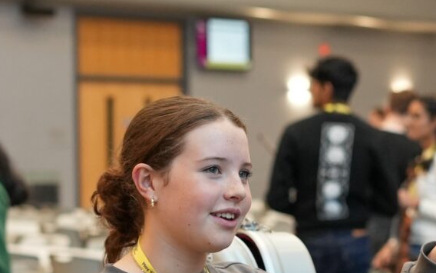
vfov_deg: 9.5
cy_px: 325
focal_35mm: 136
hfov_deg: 15.2
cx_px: 379
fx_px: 1616
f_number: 2.8
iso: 4000
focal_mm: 50
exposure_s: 1/500
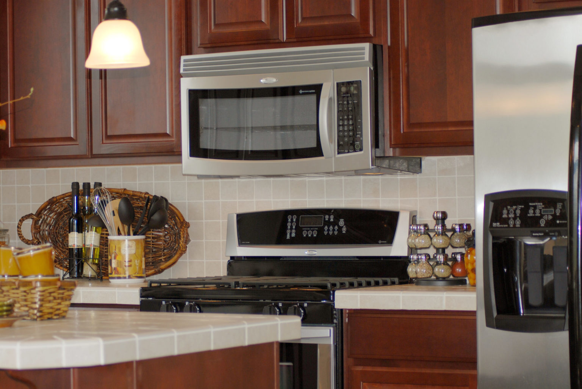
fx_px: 1699
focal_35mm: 105
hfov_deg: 19.4
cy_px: 194
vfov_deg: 13.1
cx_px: 291
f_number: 4
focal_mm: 70
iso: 100
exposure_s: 1/60
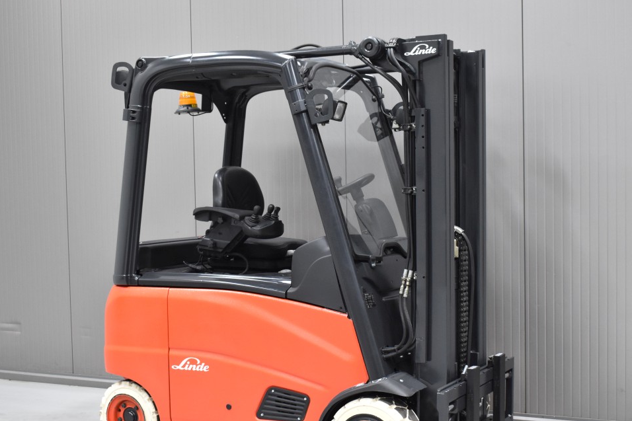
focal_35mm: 55
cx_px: 352
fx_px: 959
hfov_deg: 36.4
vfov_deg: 24.7
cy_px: 251
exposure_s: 1/40
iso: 1600
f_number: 5
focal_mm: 29
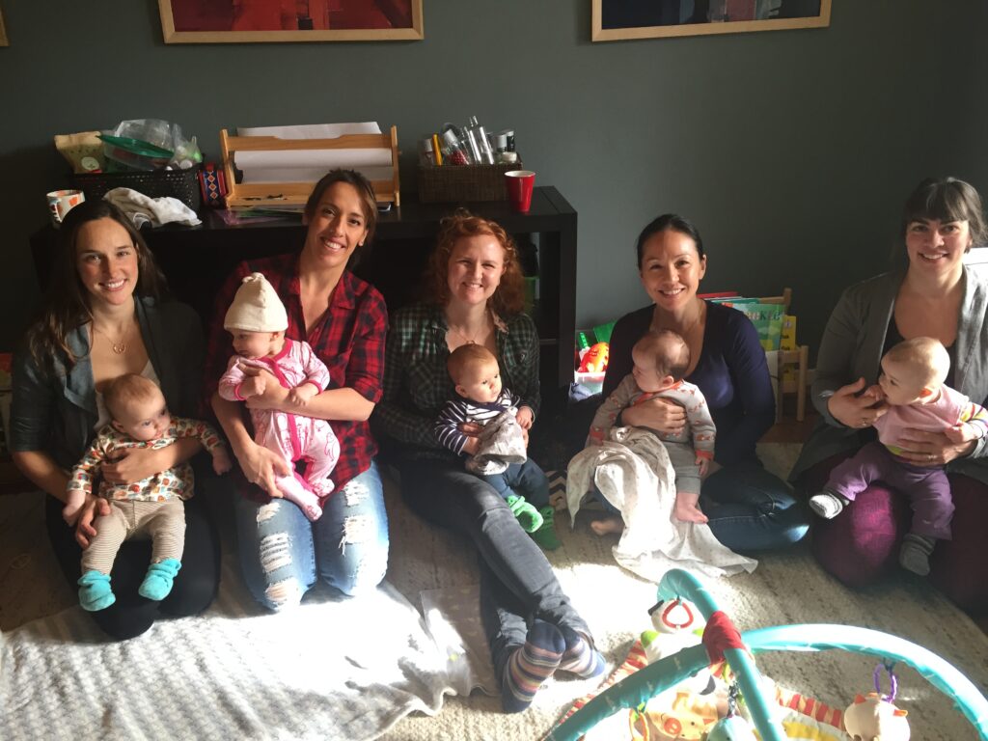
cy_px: 370
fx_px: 828
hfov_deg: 61.7
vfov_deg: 48.2
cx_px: 494
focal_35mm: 29
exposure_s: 1/30
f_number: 2.2
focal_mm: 4.15
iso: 40
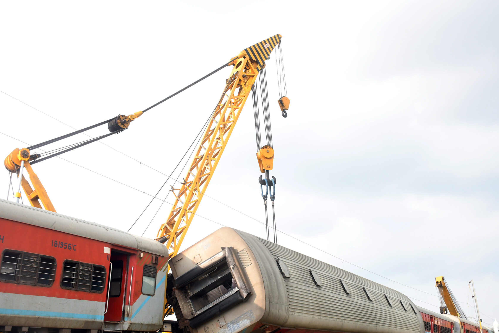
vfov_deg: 33.4
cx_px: 272
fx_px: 554
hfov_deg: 48.4
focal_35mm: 40
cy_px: 176
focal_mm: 24
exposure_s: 1/400
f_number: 6.3
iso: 640
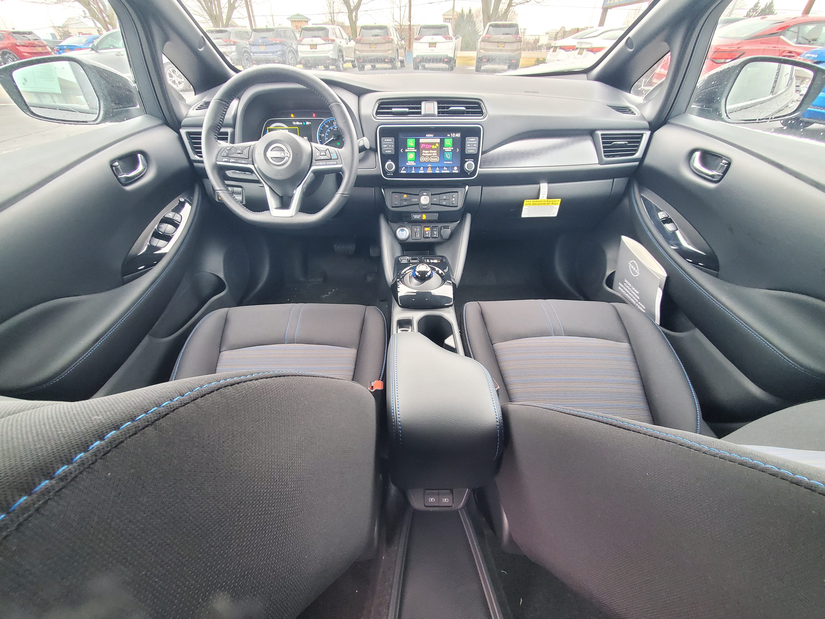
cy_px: 310
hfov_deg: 106.2
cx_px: 412
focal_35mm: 13
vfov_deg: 89.9
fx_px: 310
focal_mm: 1.8
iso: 400
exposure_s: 1/31
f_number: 2.2
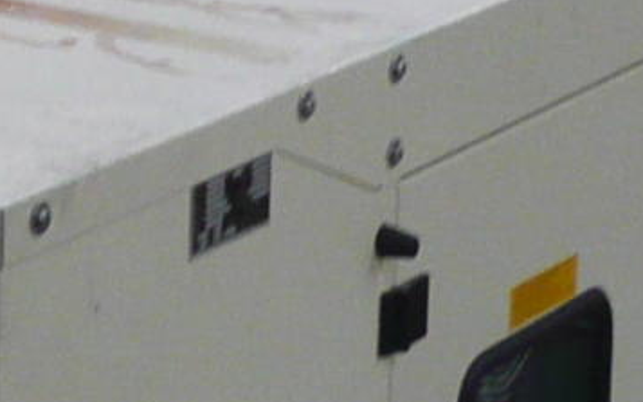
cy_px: -315
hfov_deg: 10.3
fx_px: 3276
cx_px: -630
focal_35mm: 187
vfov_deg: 6.8
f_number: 3.3
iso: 200
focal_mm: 4.6
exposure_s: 1/15
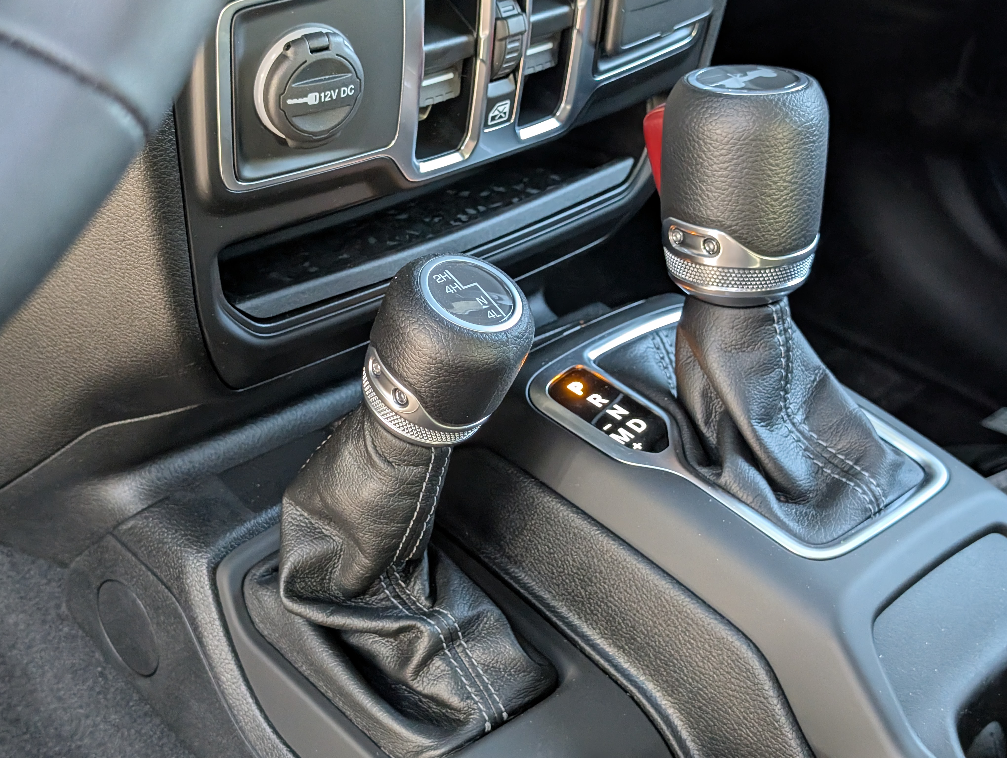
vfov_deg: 29.7
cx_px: 504
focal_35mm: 49
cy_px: 379
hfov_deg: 38.9
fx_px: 1427
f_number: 1.68
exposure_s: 1/107
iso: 417
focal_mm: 6.9
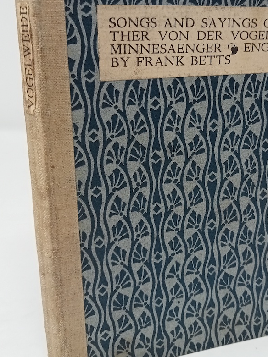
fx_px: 475
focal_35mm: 46
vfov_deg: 41.1
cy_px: 143
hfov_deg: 31.2
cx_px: 186
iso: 197
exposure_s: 1/100
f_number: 2.2
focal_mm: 3.46
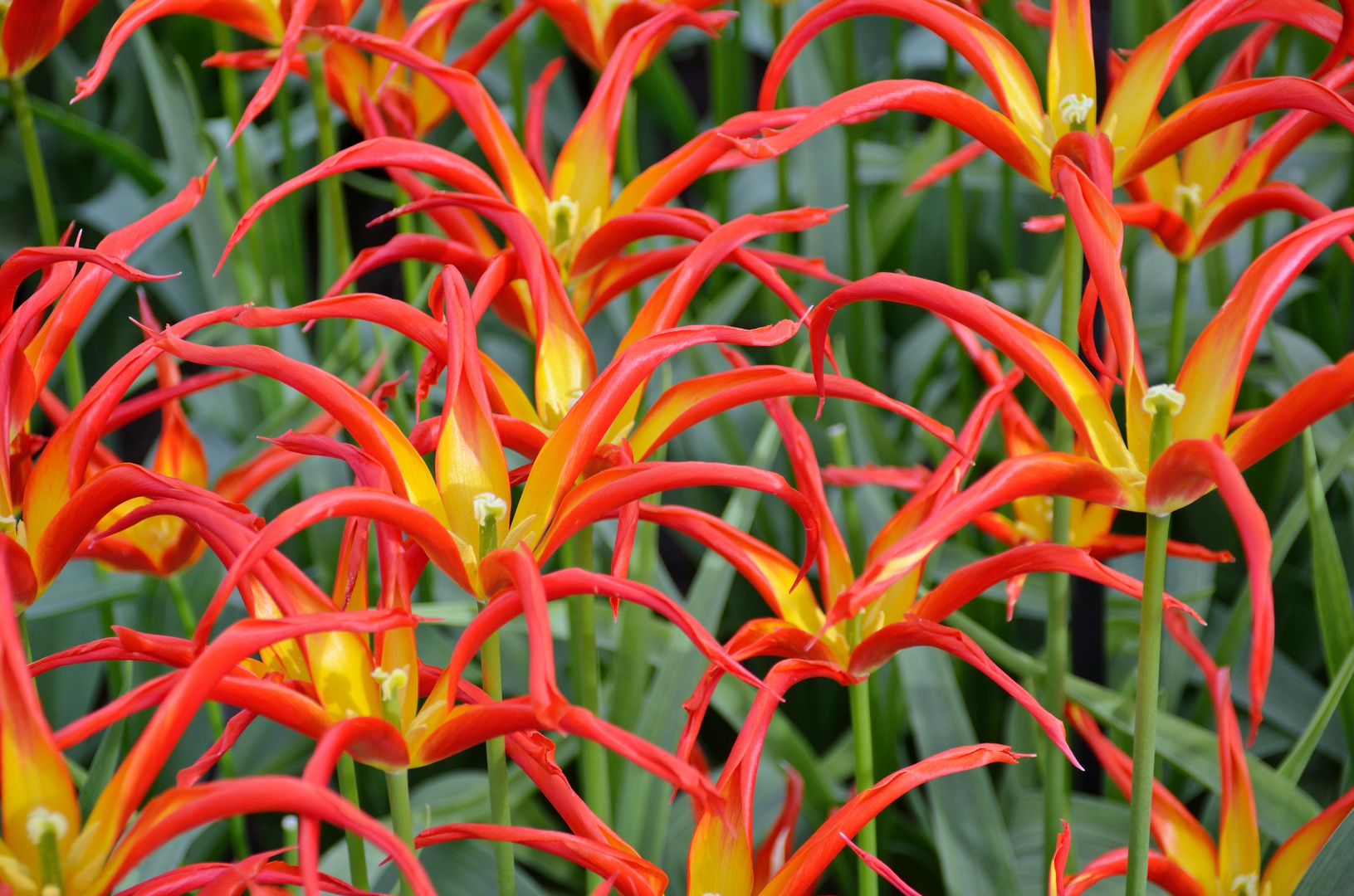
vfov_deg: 9.9
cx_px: 677
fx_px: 5179
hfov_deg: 14.9
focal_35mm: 138
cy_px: 448
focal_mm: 92
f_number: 6.3
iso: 200
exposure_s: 1/125
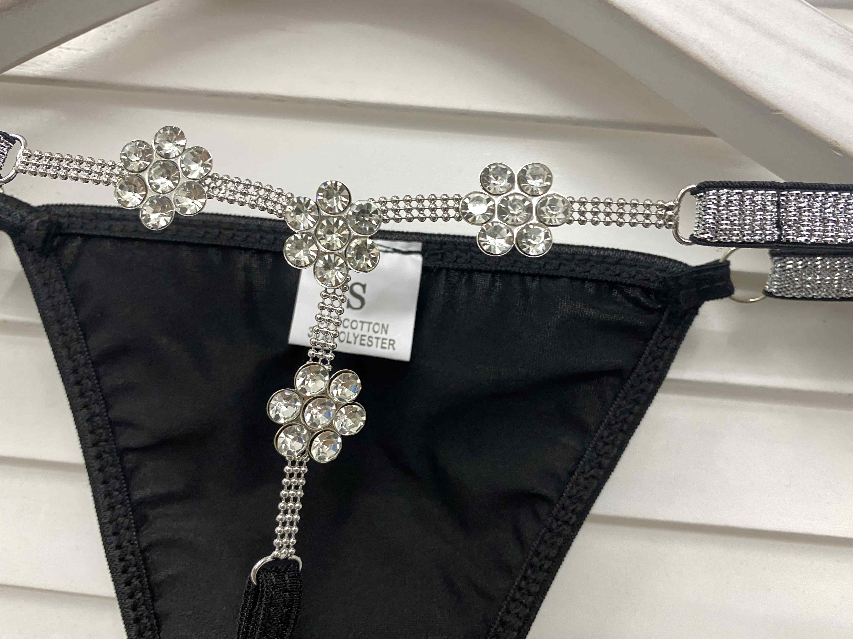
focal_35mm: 26
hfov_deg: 67.3
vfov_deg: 53.1
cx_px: 426
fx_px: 641
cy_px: 320
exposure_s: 1/50
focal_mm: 4.25
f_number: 1.8
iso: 160
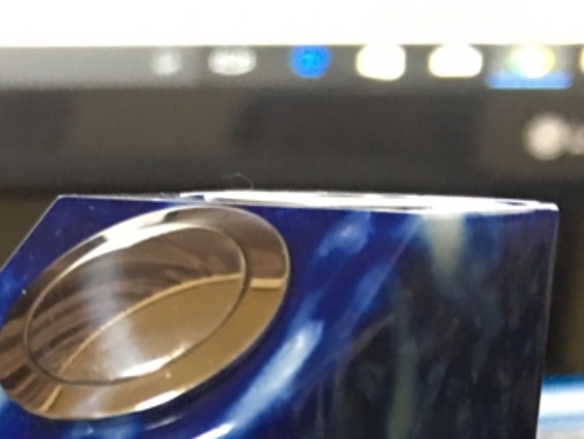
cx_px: 177
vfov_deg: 13.8
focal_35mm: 91
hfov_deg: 21.4
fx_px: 1536
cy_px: 874
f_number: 2.2
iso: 50
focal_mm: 4.15
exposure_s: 1/4
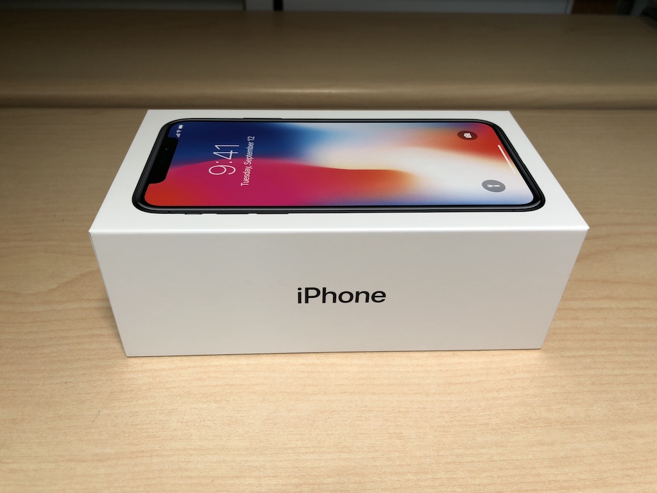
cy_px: 246
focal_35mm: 29
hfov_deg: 61.7
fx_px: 550
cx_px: 328
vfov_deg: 48.2
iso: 20
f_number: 1.8
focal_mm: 3.99
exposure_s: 1/109
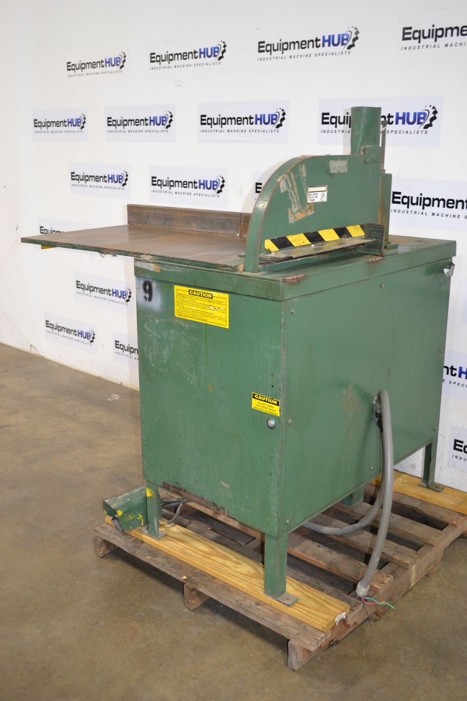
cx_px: 234
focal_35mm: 36
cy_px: 350
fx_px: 701
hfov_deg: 36.9
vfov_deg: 53.1
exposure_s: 1/60
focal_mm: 24
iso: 1100
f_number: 4
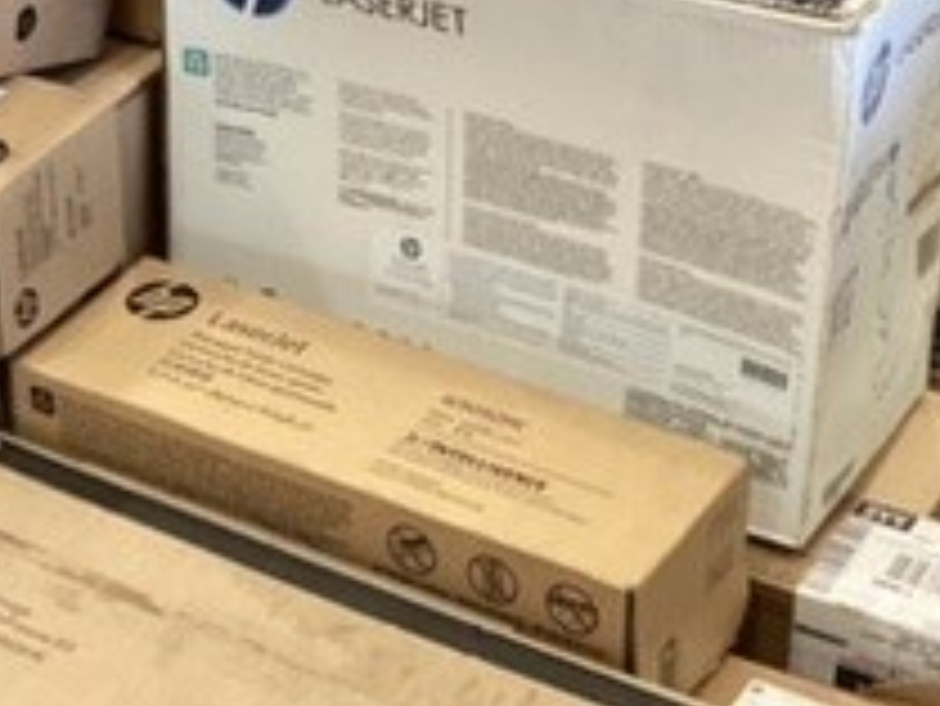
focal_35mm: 95
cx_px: 225
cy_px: 351
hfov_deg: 20.5
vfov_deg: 15.6
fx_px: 2581
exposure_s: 1/50
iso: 80
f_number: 2.4
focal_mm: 3.3
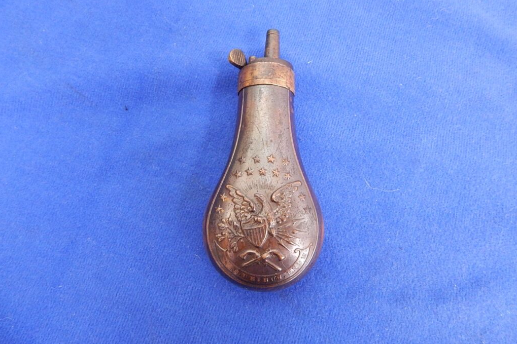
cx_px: 258
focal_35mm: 23
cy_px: 157
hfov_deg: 76.1
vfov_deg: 55.0
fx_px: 330
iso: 500
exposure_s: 1/8
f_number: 3
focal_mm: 4
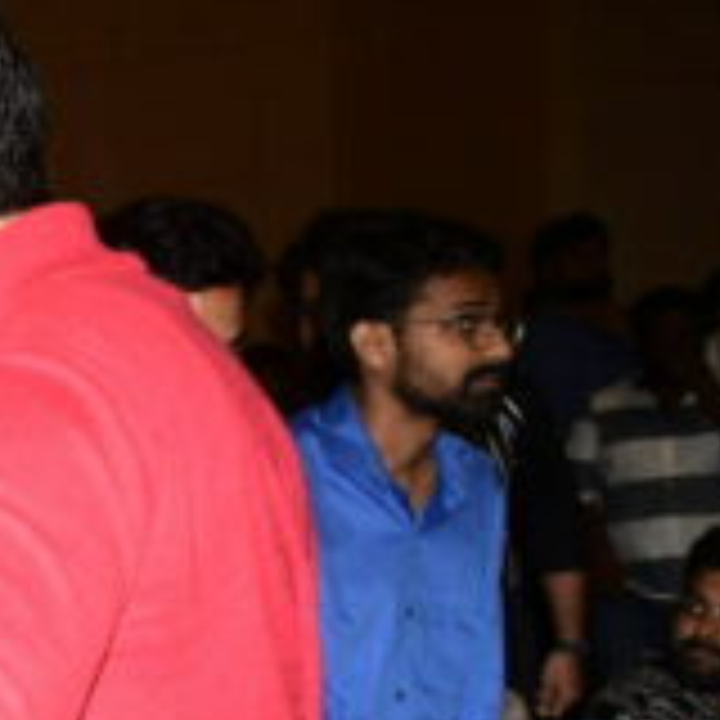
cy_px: 639
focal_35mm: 413
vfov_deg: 4.2
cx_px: -706
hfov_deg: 4.2
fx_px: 9719
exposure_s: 1/125
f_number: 13
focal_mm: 112
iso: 1600
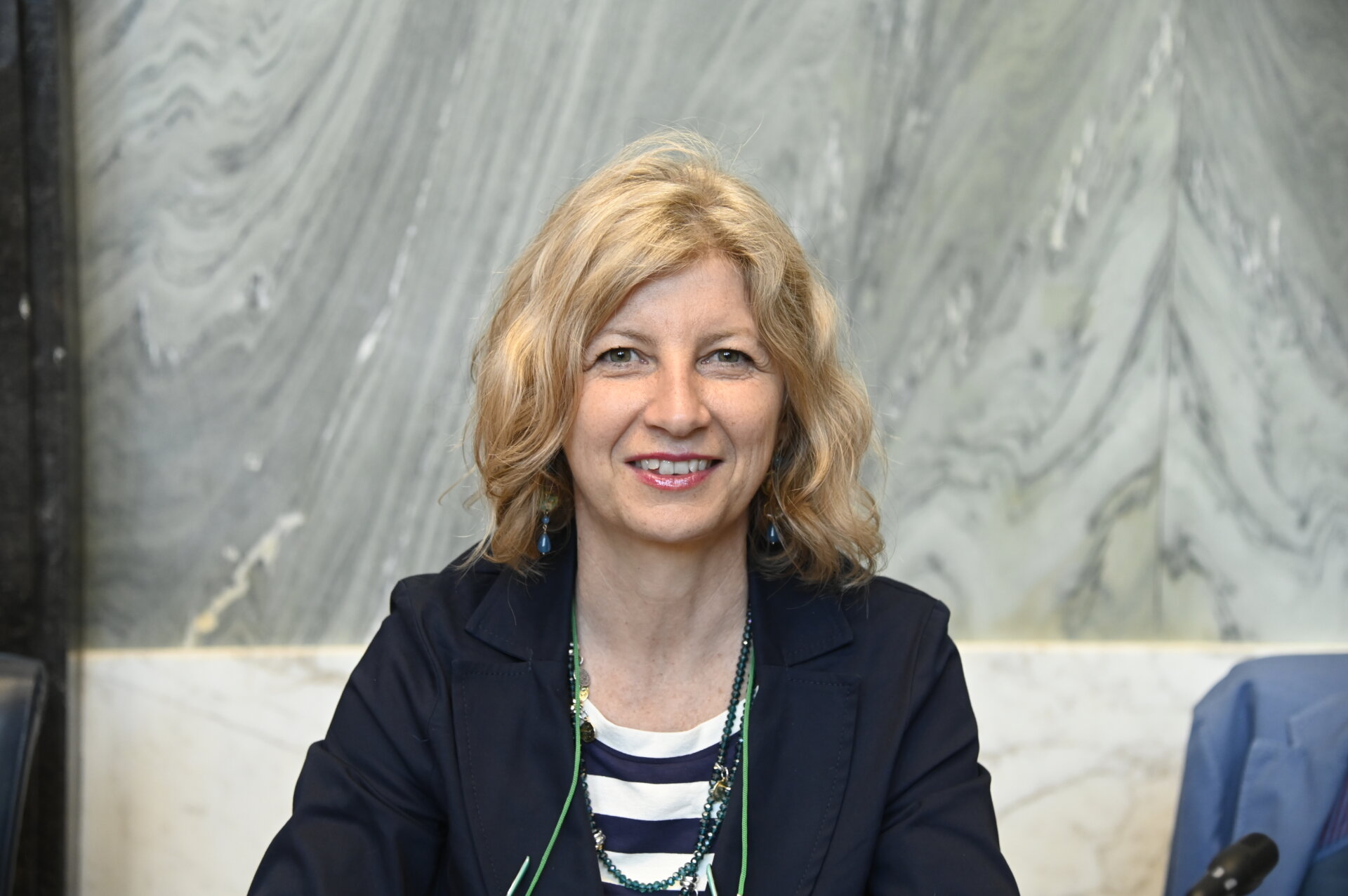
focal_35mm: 65
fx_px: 2432
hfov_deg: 31.0
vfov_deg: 20.9
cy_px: 448
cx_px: 674
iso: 2500
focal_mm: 65
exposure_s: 1/200
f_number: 4
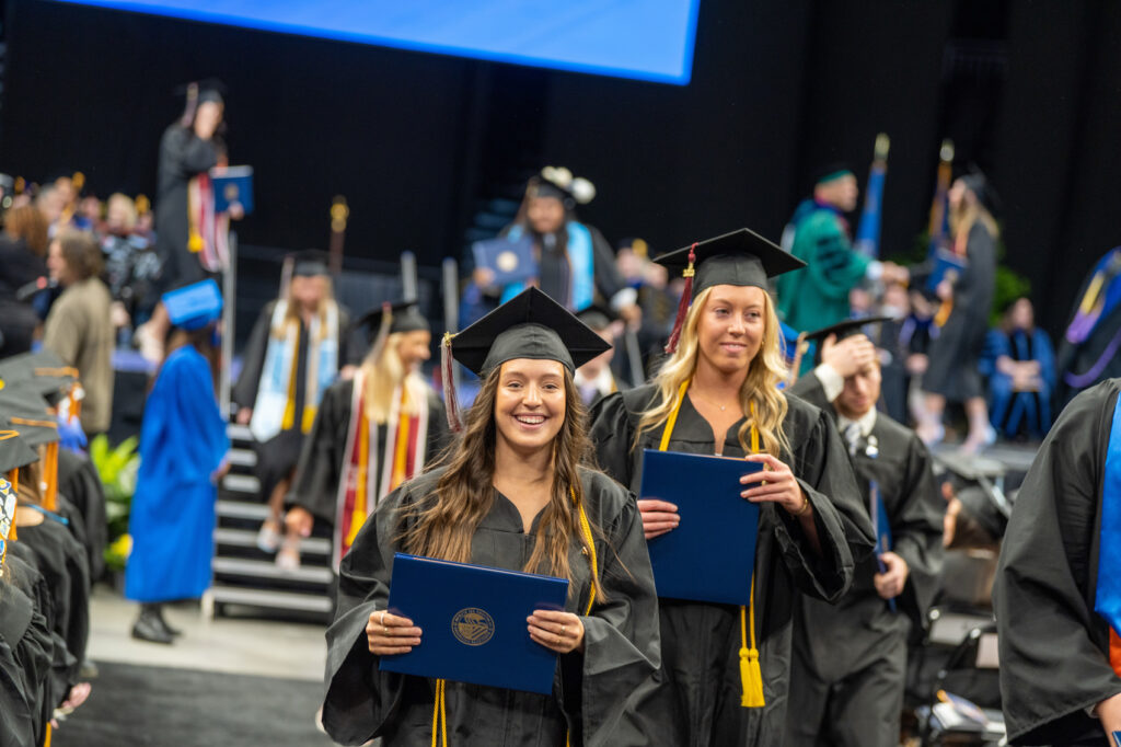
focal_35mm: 96
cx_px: 560
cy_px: 374
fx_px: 2988
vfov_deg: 14.2
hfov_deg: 21.2
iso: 1000
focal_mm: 96
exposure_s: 1/160
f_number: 2.8
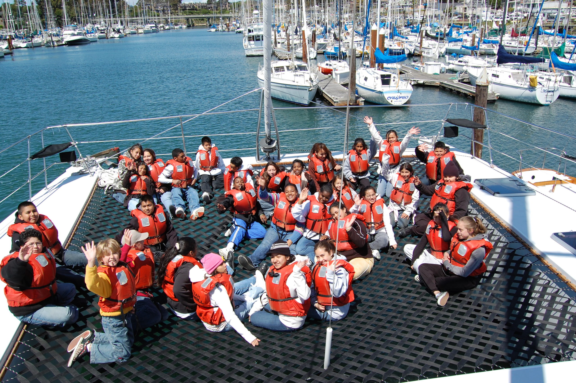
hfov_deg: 67.4
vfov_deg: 47.8
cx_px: 288
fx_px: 432
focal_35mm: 27
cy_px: 192
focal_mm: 18
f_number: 10
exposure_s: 1/320
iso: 200
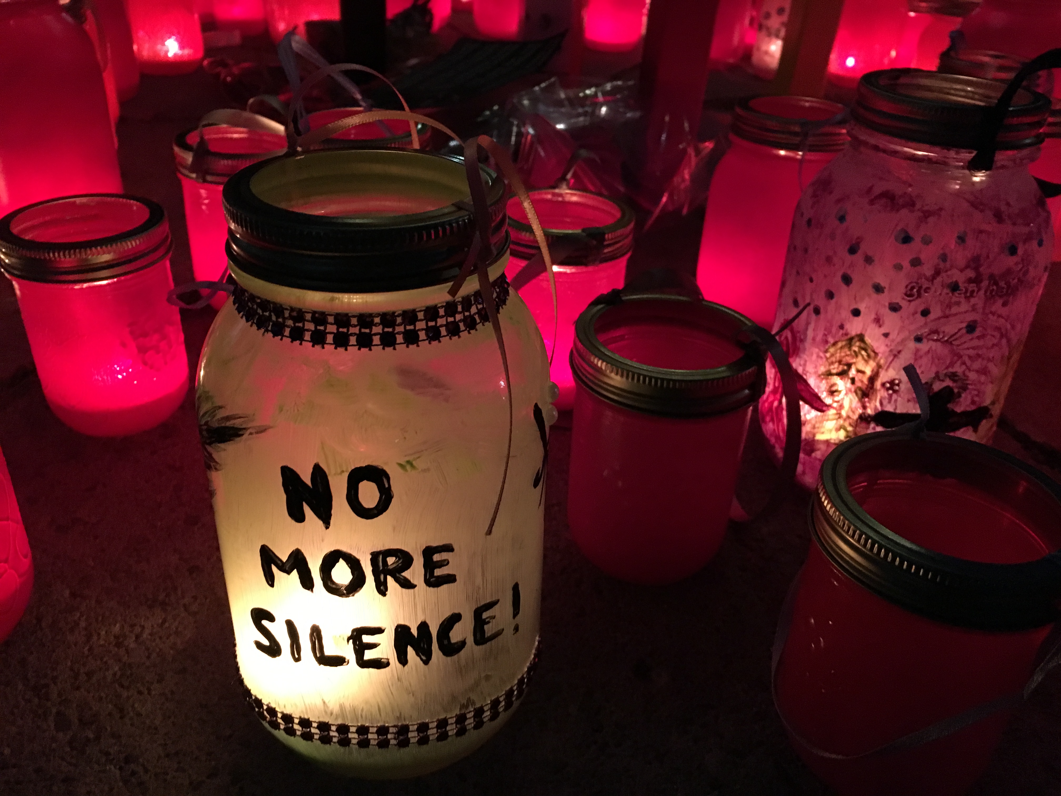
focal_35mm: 29
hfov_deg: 61.7
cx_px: 530
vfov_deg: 48.2
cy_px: 398
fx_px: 889
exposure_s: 1/15
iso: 320
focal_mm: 4.15
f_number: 2.2
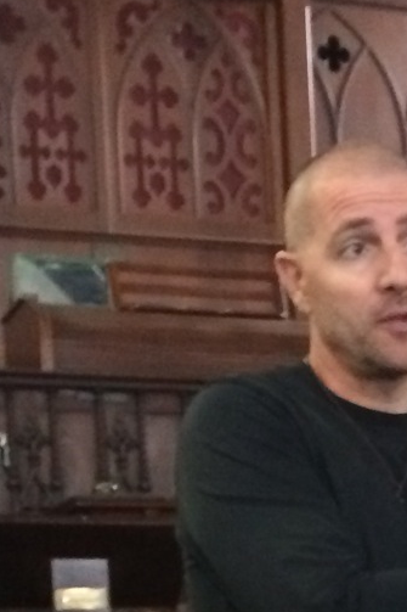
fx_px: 2155
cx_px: 493
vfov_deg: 15.0
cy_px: 911
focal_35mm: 127
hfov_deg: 10.6
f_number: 2.2
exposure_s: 1/15
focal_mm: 4.12
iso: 320
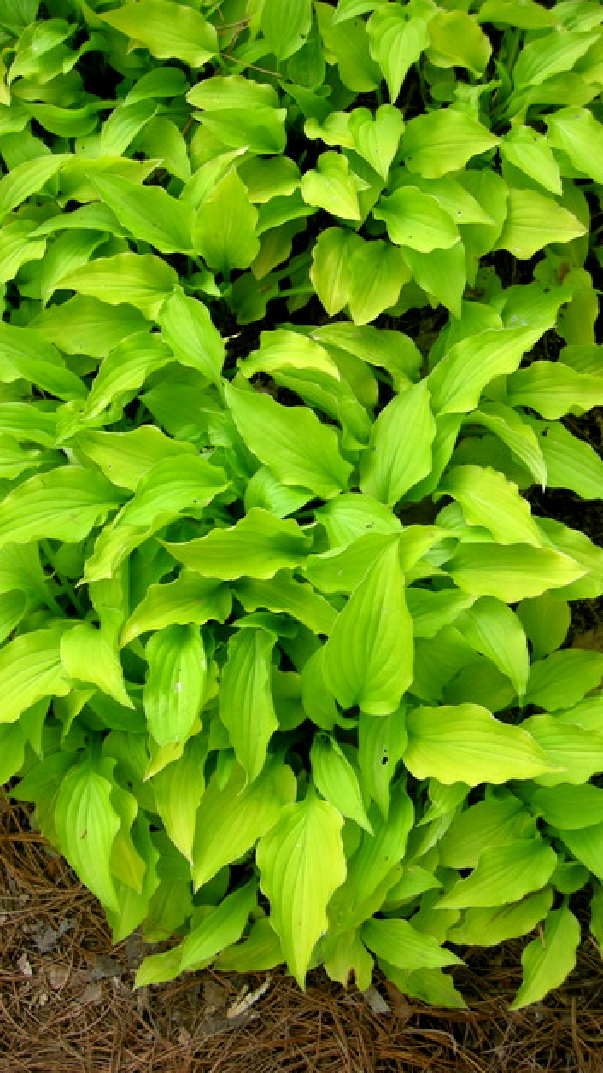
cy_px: 540
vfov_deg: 50.5
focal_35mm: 40
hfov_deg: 29.7
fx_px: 1138
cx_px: 263
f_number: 3
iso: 64
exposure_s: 1/68.8
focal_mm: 7.5
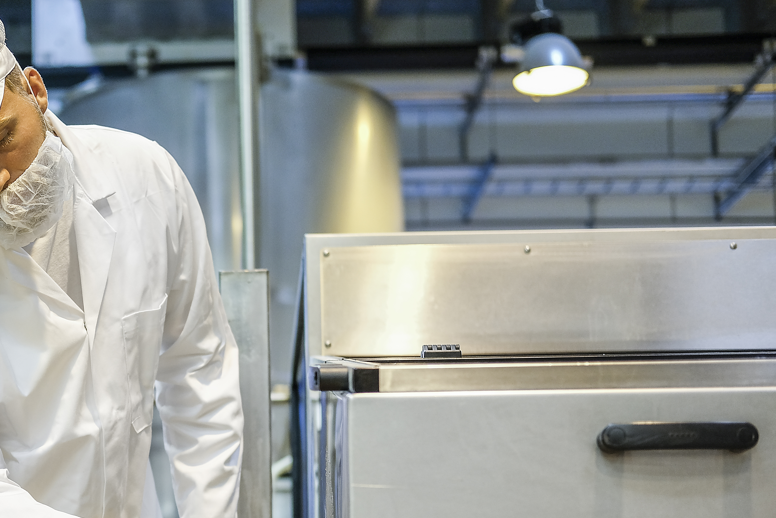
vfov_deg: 15.6
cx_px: 139
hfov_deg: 23.0
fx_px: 1875
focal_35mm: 87
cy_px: 414
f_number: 2
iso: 500
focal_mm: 35
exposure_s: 1/125
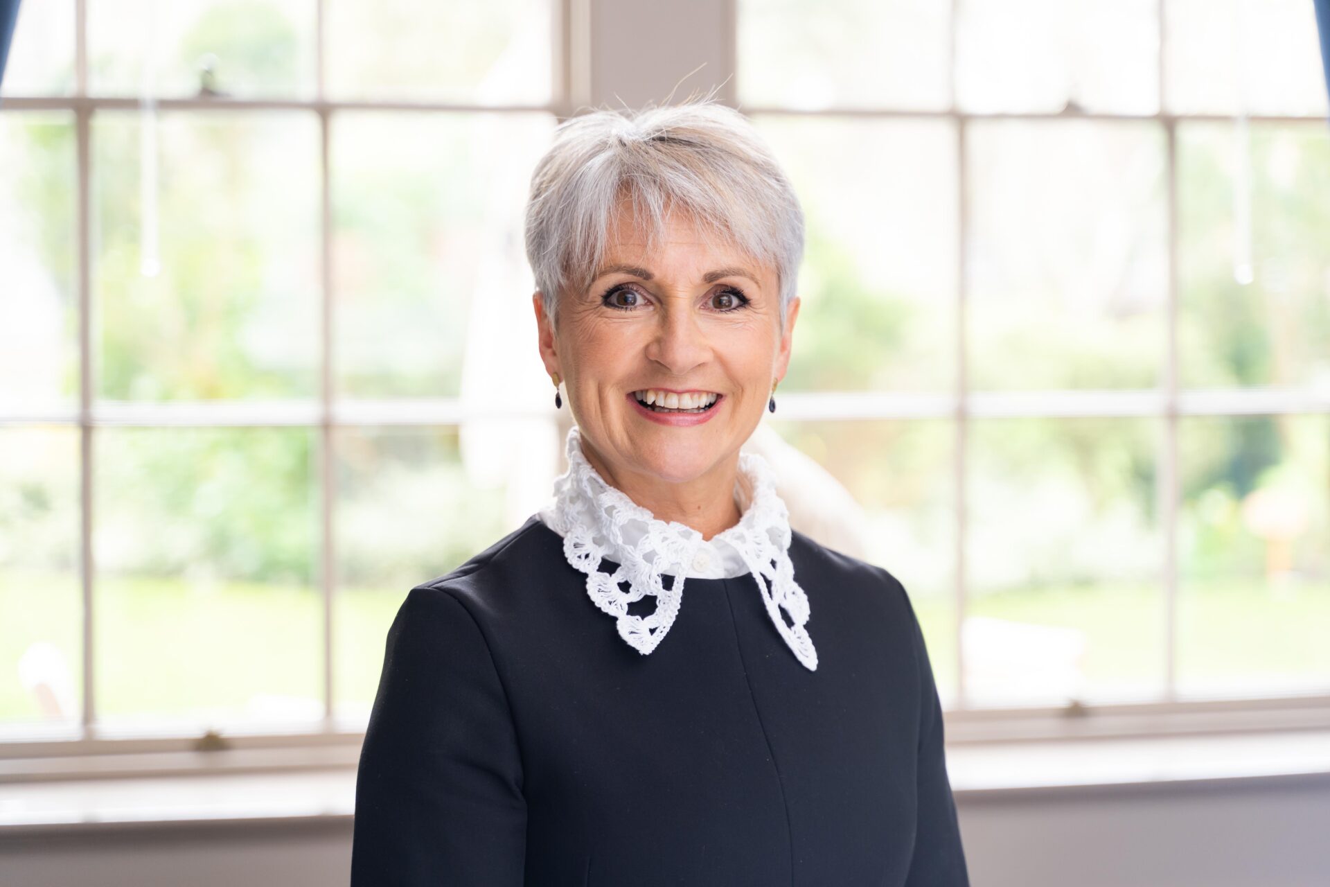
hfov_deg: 27.0
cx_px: 665
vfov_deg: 18.2
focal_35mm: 75
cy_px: 444
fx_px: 2771
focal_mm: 75
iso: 320
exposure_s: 1/125
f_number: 2.8
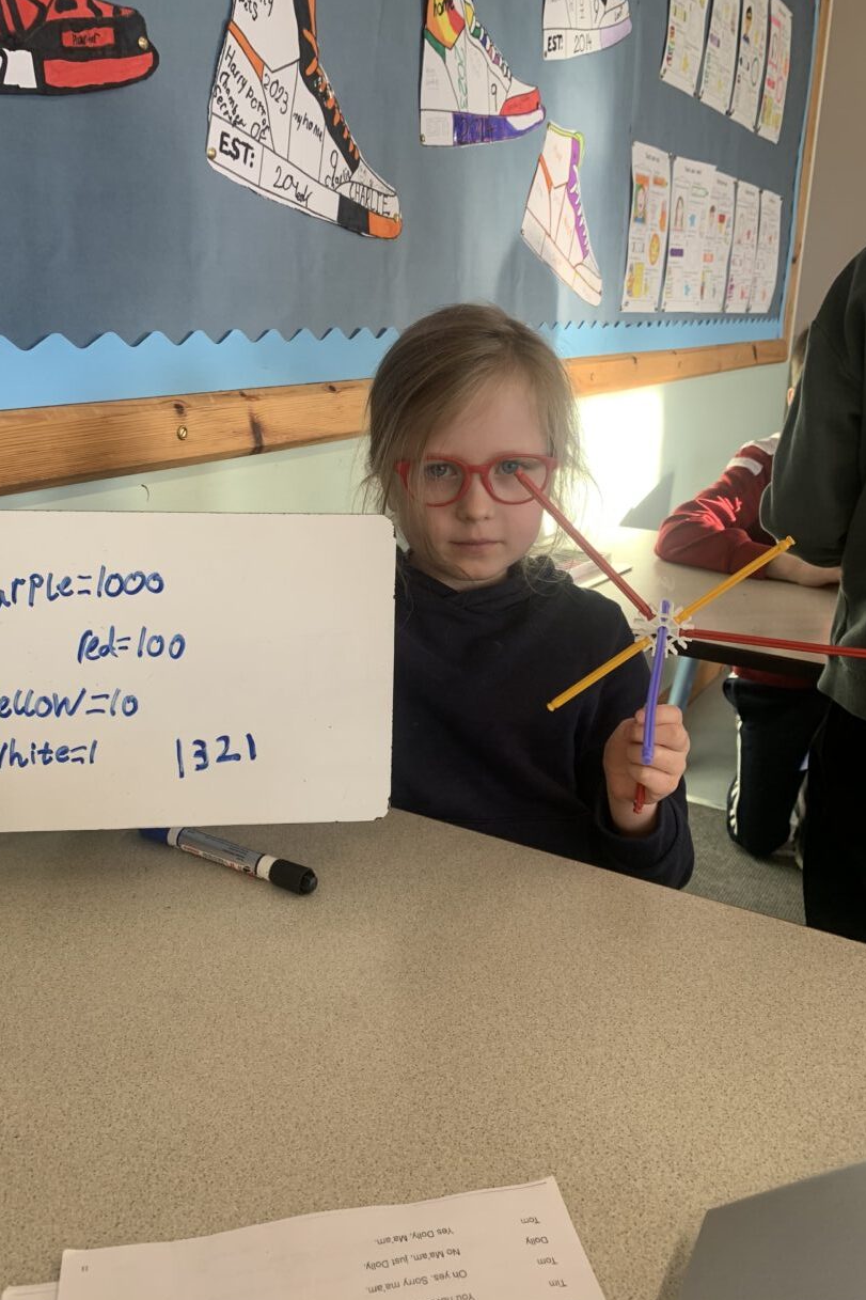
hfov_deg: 46.2
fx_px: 1011
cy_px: 635
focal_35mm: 28
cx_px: 368
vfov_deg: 65.5
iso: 50
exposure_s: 1/121
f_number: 1.8
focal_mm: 4.25
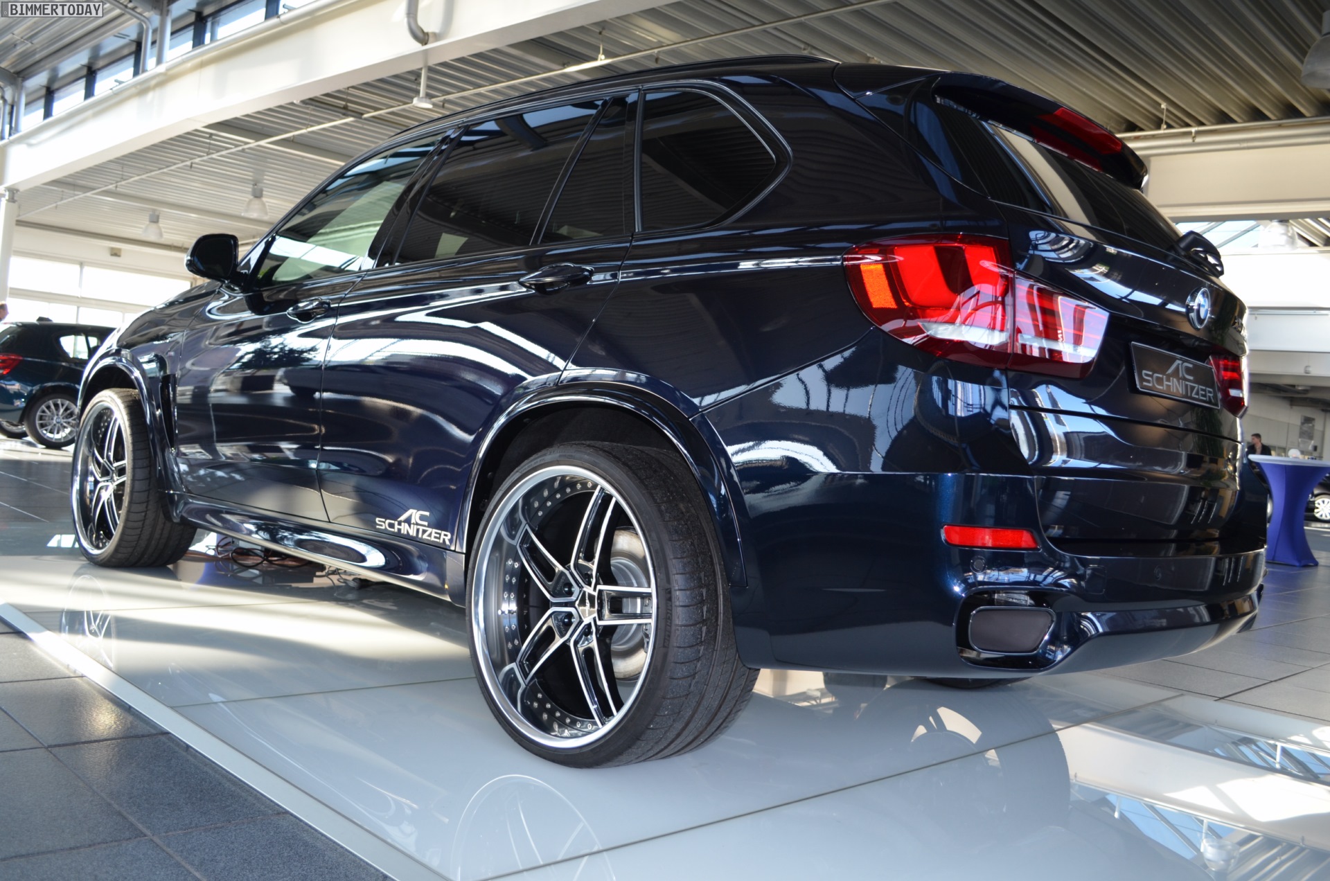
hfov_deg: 62.0
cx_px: 665
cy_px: 440
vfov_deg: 43.4
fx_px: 1106
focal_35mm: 30
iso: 280
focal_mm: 20
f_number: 3.8
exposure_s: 1/125
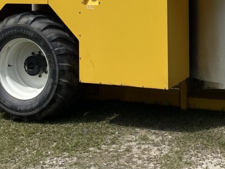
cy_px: -30
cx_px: 173
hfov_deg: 23.0
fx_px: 546
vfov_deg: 16.9
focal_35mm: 84
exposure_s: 1/3401
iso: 32
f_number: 1.6
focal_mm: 4.2
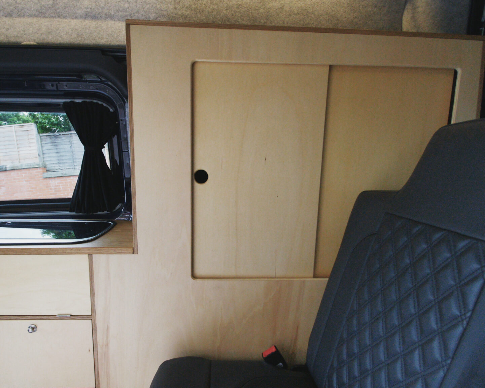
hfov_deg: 80.2
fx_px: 287
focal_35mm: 20
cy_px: 213
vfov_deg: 67.9
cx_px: 223
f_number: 5.6
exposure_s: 1/60
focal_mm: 10
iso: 800
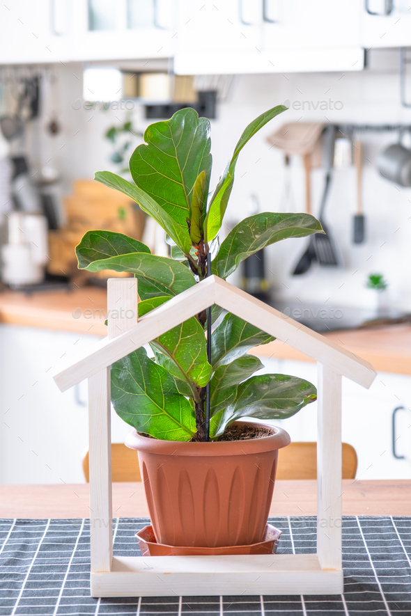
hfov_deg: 12.0
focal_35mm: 114
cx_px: 206
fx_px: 1952
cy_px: 308
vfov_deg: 17.9
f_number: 4
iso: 250
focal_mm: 76.3
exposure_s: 1/20
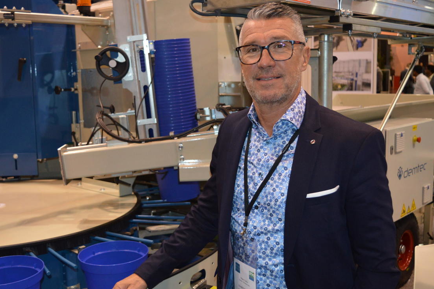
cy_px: 149
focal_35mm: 44
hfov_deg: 44.9
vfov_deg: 30.7
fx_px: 525
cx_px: 208
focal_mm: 25
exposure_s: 1/200
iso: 1000
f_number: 4
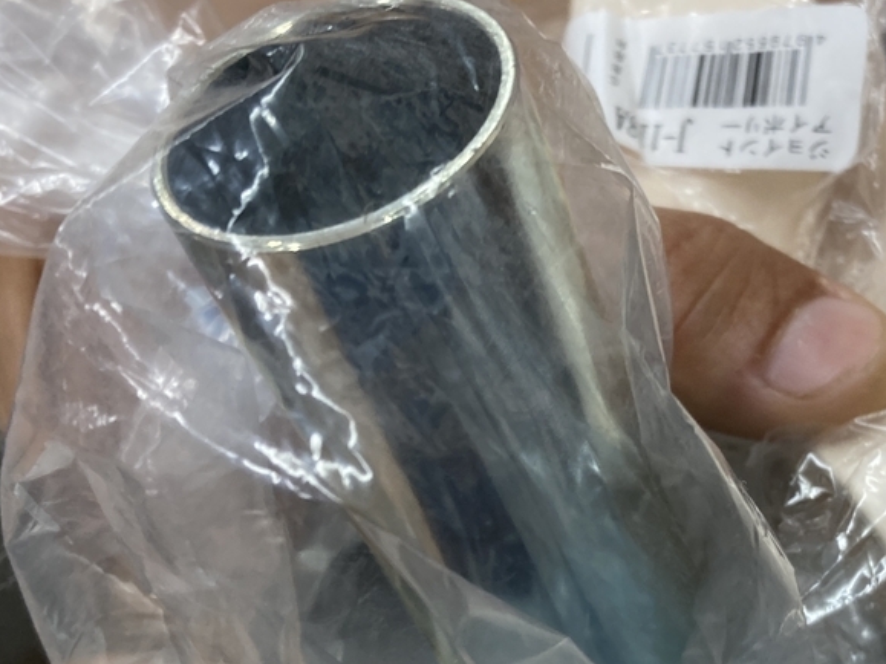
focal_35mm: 58
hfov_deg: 32.9
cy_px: 441
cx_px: 604
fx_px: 1484
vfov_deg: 25.1
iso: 80
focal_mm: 3.99
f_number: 1.8
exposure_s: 1/60
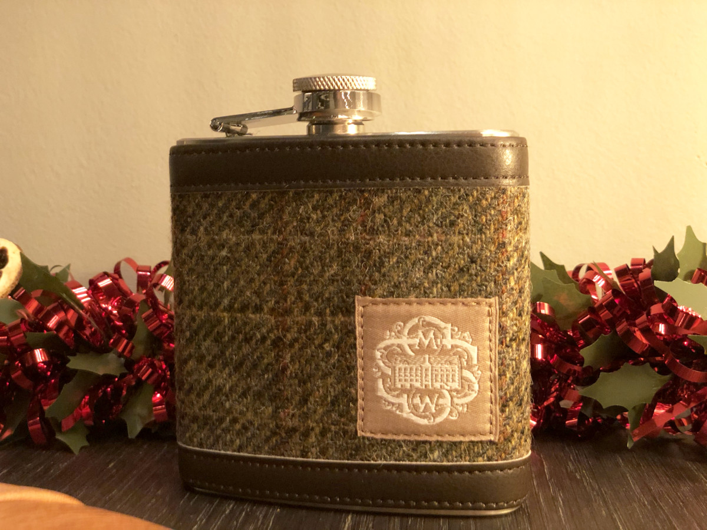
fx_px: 1062
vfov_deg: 28.0
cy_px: 265
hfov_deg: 36.8
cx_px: 354
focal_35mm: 52
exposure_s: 1/9
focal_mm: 6
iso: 160
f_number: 2.4
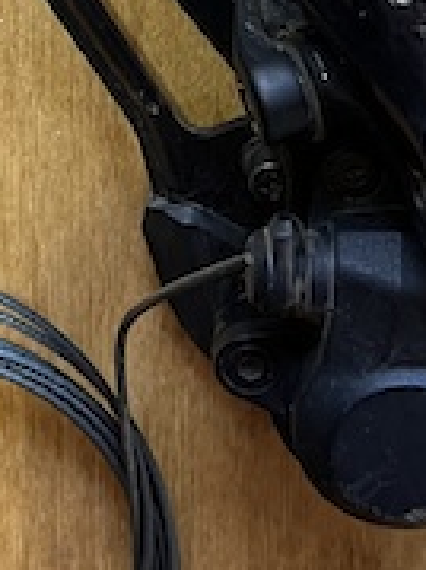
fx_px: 1906
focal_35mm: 116
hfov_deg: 12.6
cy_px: -13
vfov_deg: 16.6
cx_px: -16
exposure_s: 1/60
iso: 125
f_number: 1.6
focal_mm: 5.1
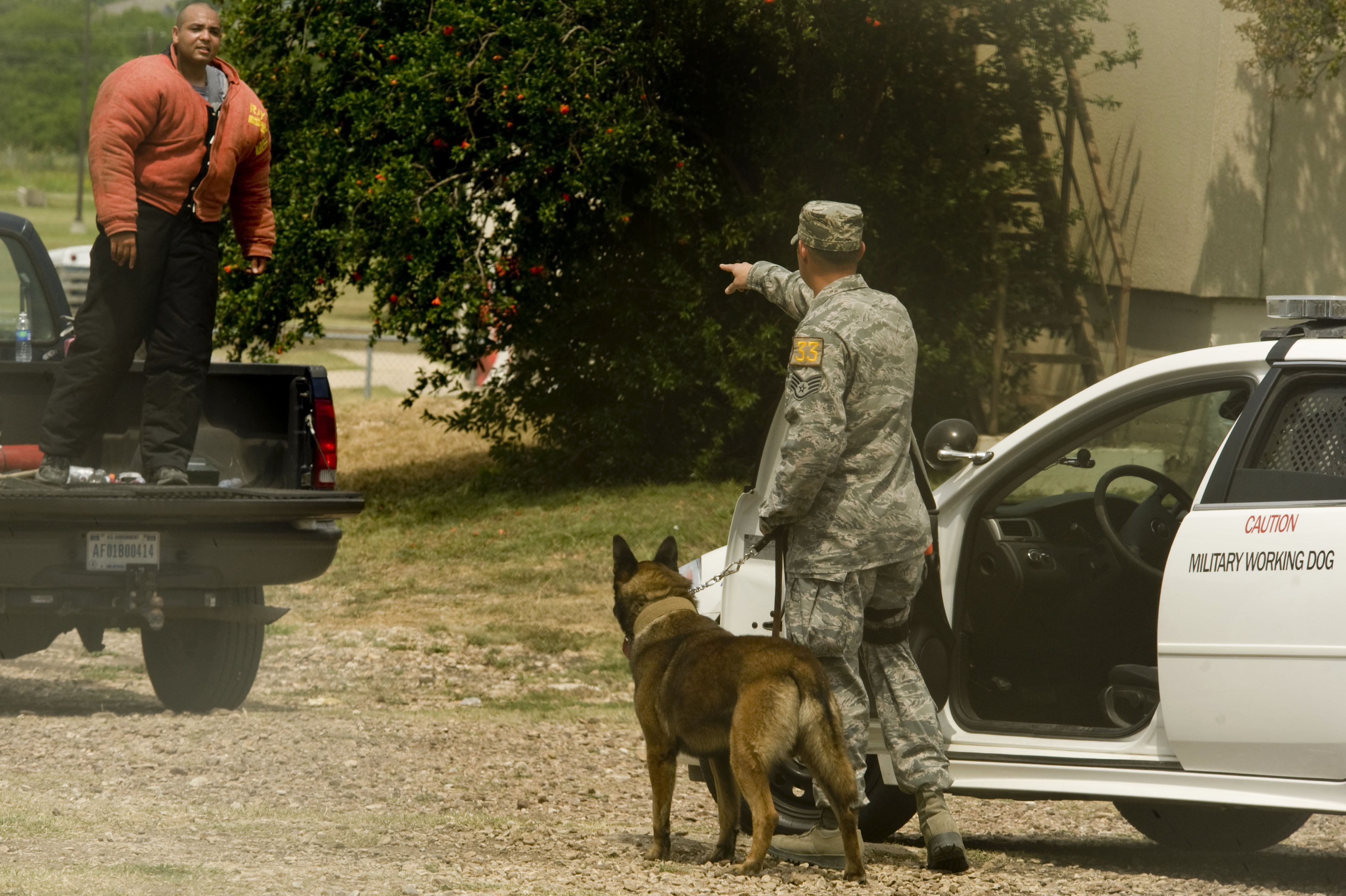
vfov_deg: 6.2
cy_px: 448
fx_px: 8220
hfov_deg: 9.4
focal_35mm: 220
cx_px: 673
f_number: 10
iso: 320
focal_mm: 220
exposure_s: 1/400
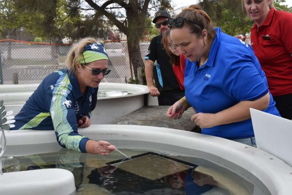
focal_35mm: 50
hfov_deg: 39.6
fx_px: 405
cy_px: 98
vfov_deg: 27.0
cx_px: 146
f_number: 13
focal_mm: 50
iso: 2500
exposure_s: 1/640
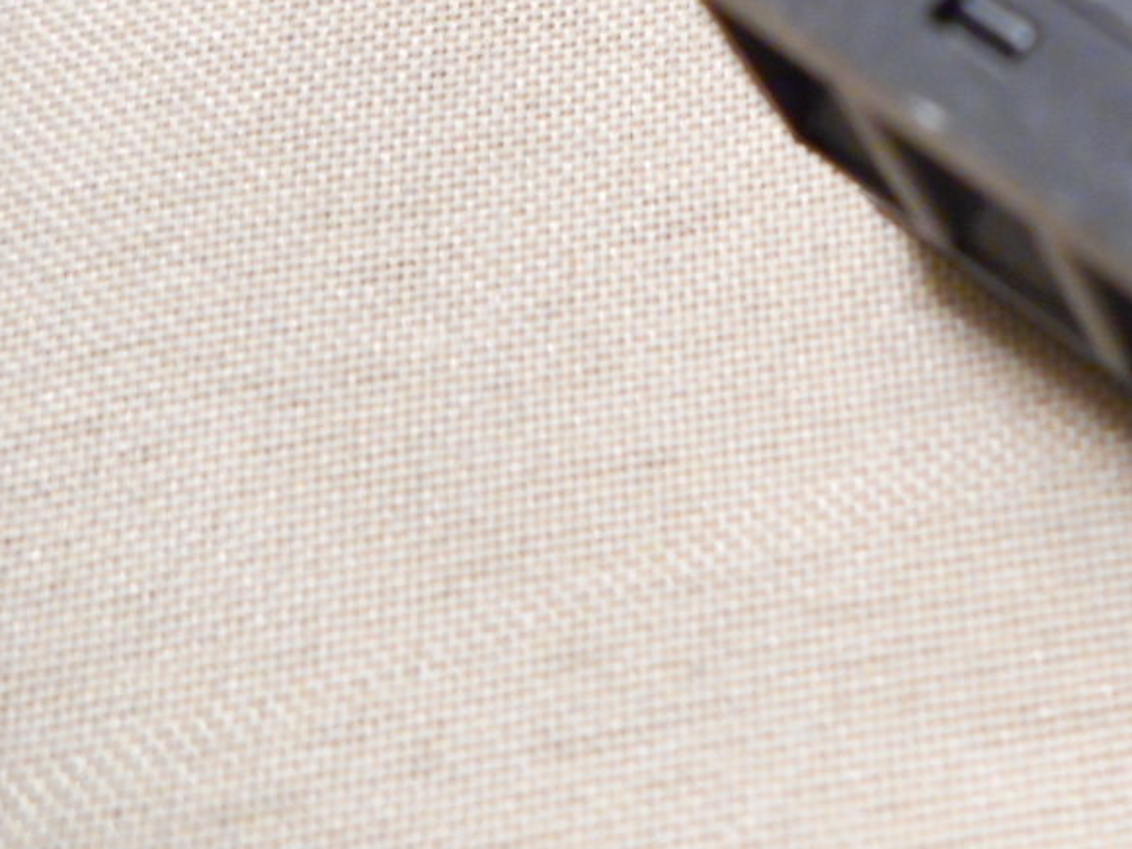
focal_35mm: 69
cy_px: 117
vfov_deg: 20.9
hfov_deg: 25.0
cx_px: 1401
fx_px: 2256
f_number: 3.7
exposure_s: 1/30
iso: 320
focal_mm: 4.5
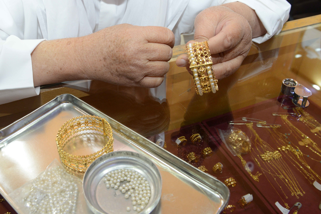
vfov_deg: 53.2
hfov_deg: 73.7
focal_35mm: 24
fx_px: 214
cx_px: 160
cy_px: 107
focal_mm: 24
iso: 1250
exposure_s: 1/160
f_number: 8
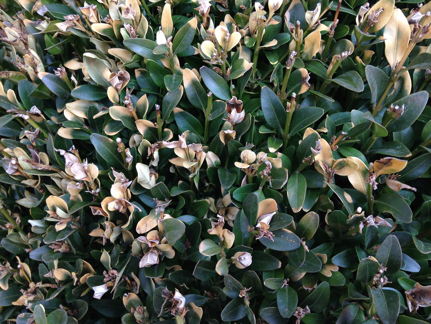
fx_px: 411
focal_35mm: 33
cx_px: 216
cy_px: 162
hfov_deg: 55.4
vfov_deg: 42.9
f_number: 2.4
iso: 64
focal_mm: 4.12
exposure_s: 1/120
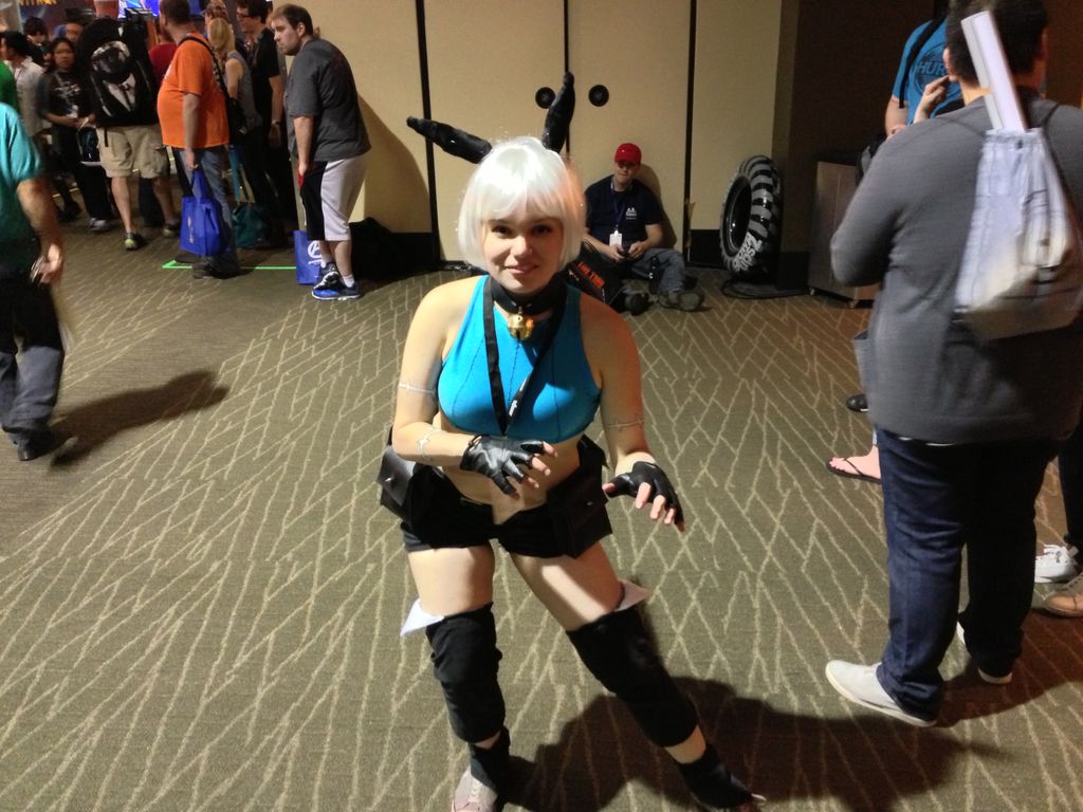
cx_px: 542
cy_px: 406
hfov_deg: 55.4
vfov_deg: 42.9
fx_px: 1032
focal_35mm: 33
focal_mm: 4.13
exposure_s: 1/15
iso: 640
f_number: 2.4
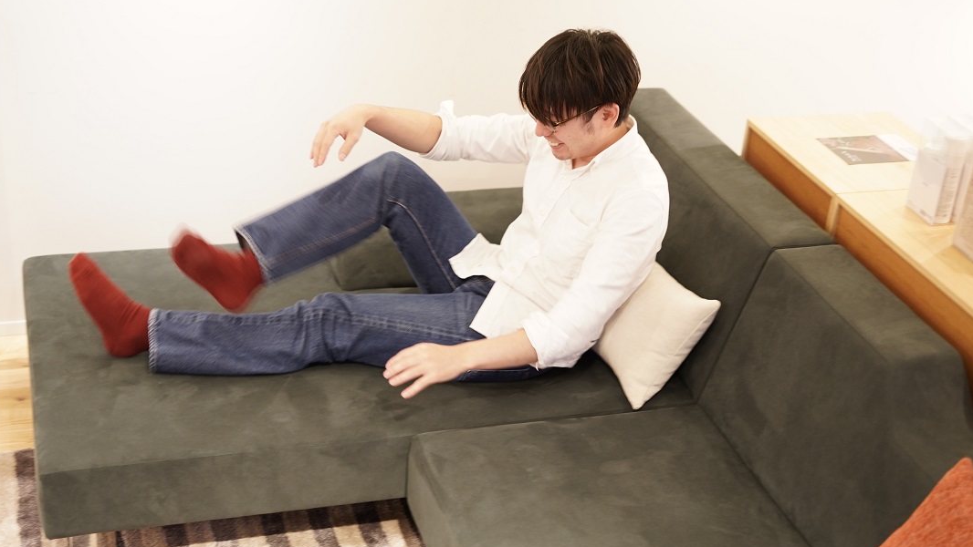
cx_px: 482
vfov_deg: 22.6
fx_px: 1368
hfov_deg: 39.2
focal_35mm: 53
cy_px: 317
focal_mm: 50
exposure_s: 1/50
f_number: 2
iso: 1250
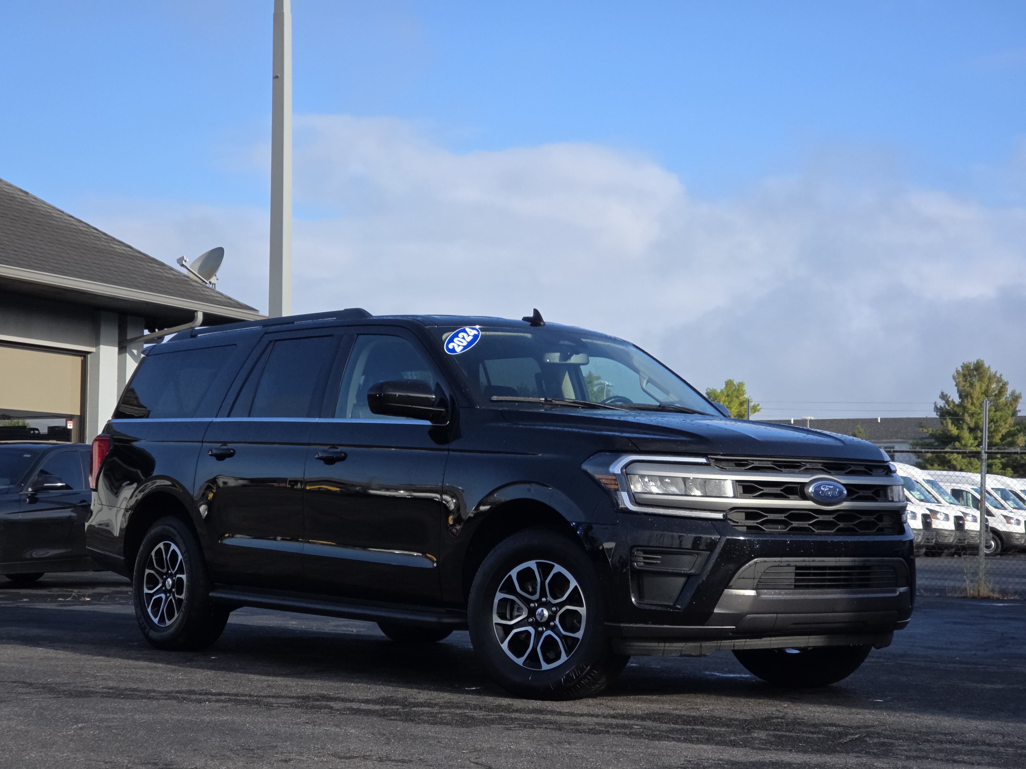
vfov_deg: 21.3
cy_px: 384
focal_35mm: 69
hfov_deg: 28.2
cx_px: 513
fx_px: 2045
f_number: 2.4
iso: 25
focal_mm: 7
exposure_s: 1/838
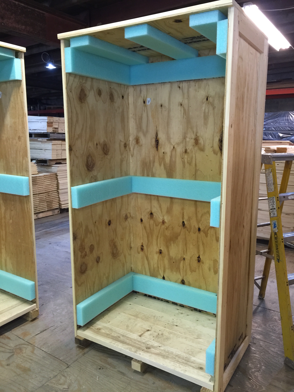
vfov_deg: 61.7
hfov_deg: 48.2
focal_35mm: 29
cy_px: 196
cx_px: 147
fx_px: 328
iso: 80
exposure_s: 1/15
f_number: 2.2
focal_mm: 4.15
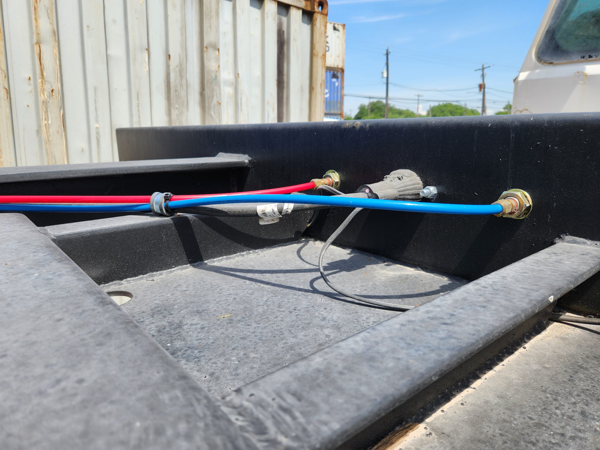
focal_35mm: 23
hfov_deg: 73.9
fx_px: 399
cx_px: 300
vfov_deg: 58.9
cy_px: 225
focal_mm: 5.4
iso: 20
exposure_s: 1/814
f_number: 1.8
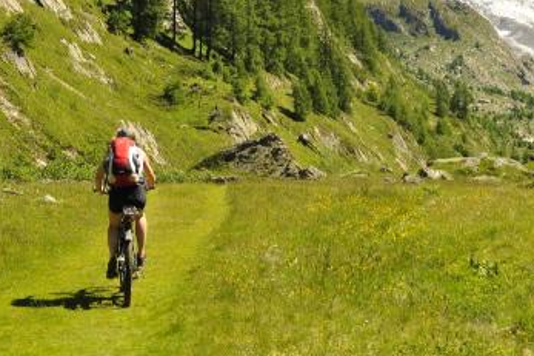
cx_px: 275
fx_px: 1616
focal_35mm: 109
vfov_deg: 12.5
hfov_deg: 18.8
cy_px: 109
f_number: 8
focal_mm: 42
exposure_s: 1/250
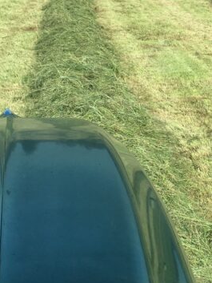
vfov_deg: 23.2
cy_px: 102
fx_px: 687
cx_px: 204
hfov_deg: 17.2
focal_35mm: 84
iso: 25
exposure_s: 1/1241
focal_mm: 4.15
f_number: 2.2
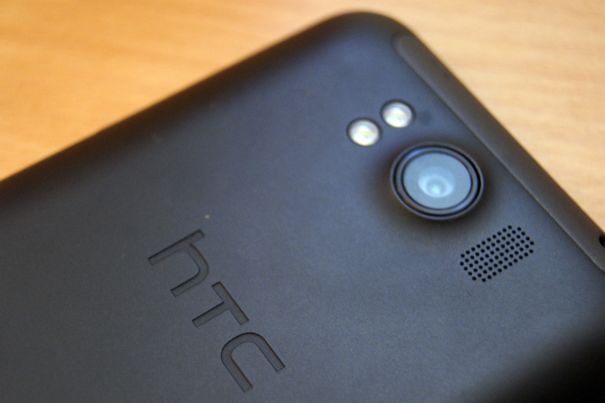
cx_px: 302
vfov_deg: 18.2
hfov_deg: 27.0
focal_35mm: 75
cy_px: 202
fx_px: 1260
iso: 1600
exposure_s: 1/6
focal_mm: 50
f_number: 5.6
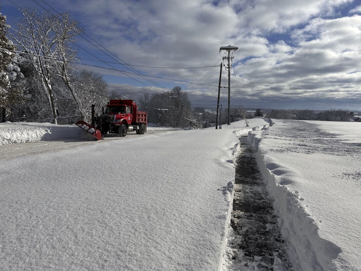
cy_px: 136
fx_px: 250
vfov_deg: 56.8
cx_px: 180
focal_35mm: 24
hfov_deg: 71.6
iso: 80
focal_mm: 6.86
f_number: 1.78
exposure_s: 1/18519
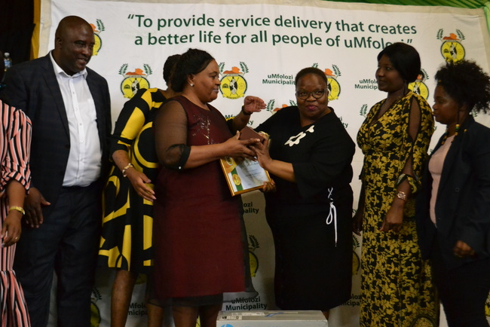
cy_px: 180
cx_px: 230
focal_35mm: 51
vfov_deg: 26.5
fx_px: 694
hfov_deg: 38.9
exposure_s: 1/60
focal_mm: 30
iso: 3200
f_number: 4.5
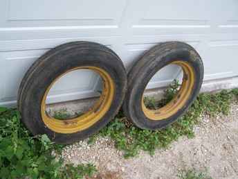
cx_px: 119
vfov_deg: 36.0
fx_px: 275
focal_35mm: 40
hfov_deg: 46.8
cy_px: 90
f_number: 2.8
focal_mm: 6.7
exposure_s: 1/500
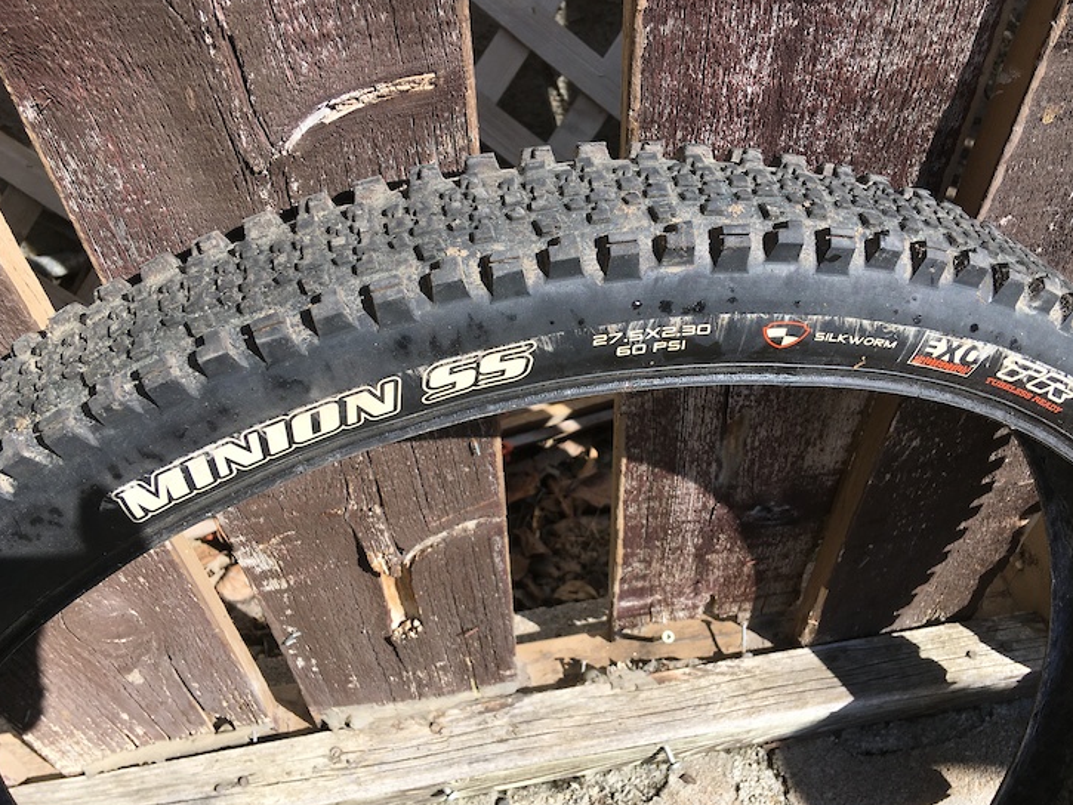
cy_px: 416
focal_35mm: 32
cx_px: 556
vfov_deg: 44.2
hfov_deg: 56.8
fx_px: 992
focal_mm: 4.15
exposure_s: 1/845
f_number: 2.2
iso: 25
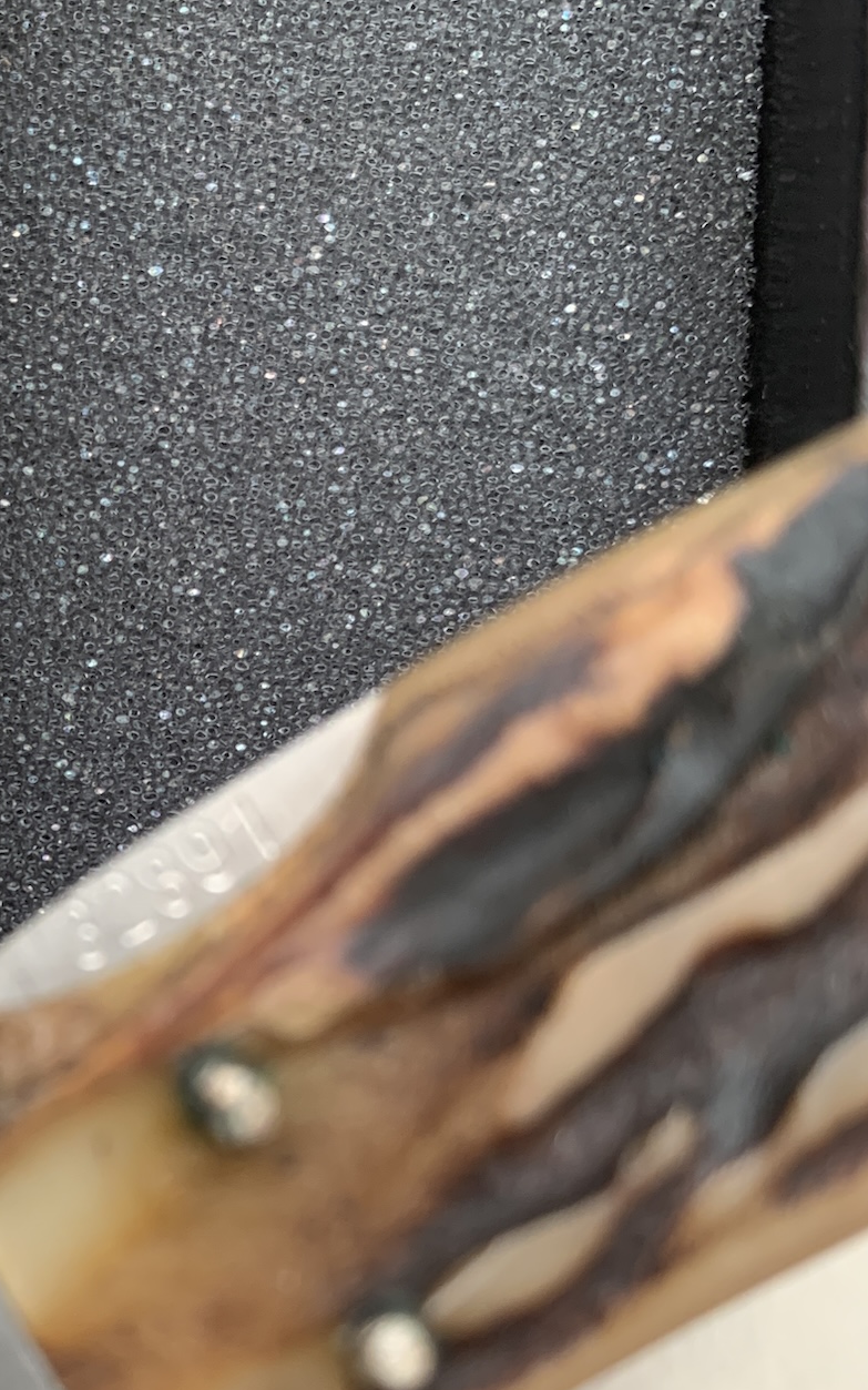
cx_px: 95
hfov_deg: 28.2
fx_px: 1666
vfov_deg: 44.7
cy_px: 907
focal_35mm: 44
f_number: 1.8
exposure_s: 1/60
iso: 160
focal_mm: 4.25
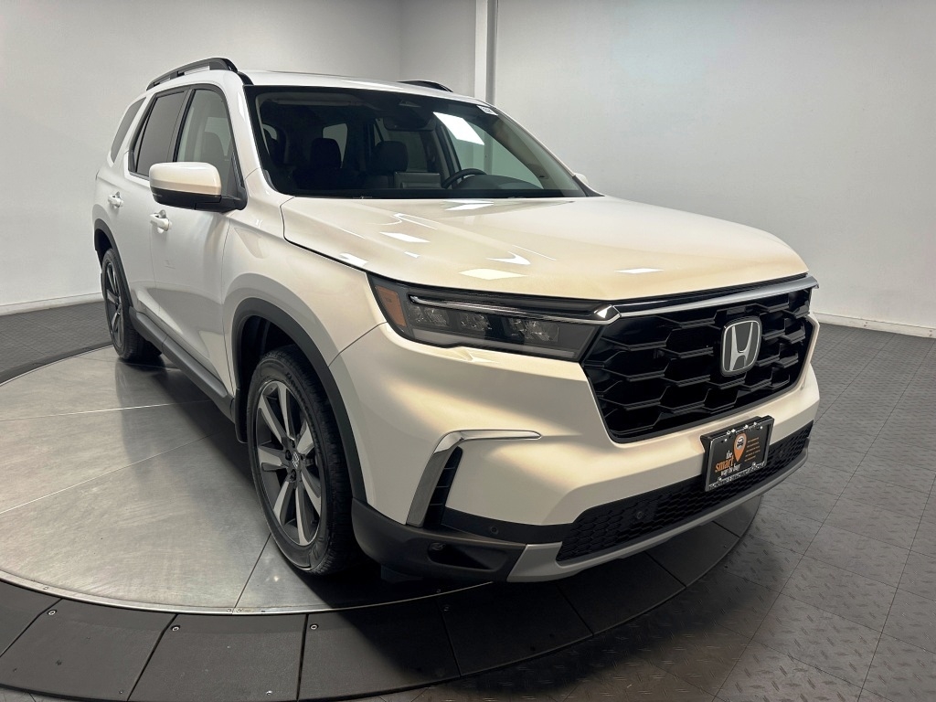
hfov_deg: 71.6
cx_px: 468
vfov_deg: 56.8
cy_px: 351
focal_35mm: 24
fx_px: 649
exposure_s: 1/60
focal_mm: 6.86
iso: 200
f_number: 1.78
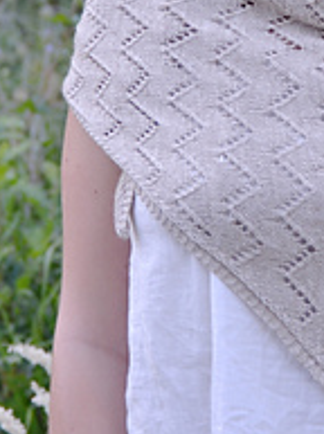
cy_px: -15
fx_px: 3301
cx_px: 308
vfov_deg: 7.5
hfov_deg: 5.6
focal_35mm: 264
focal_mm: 55
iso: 200
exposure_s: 1/60
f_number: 4
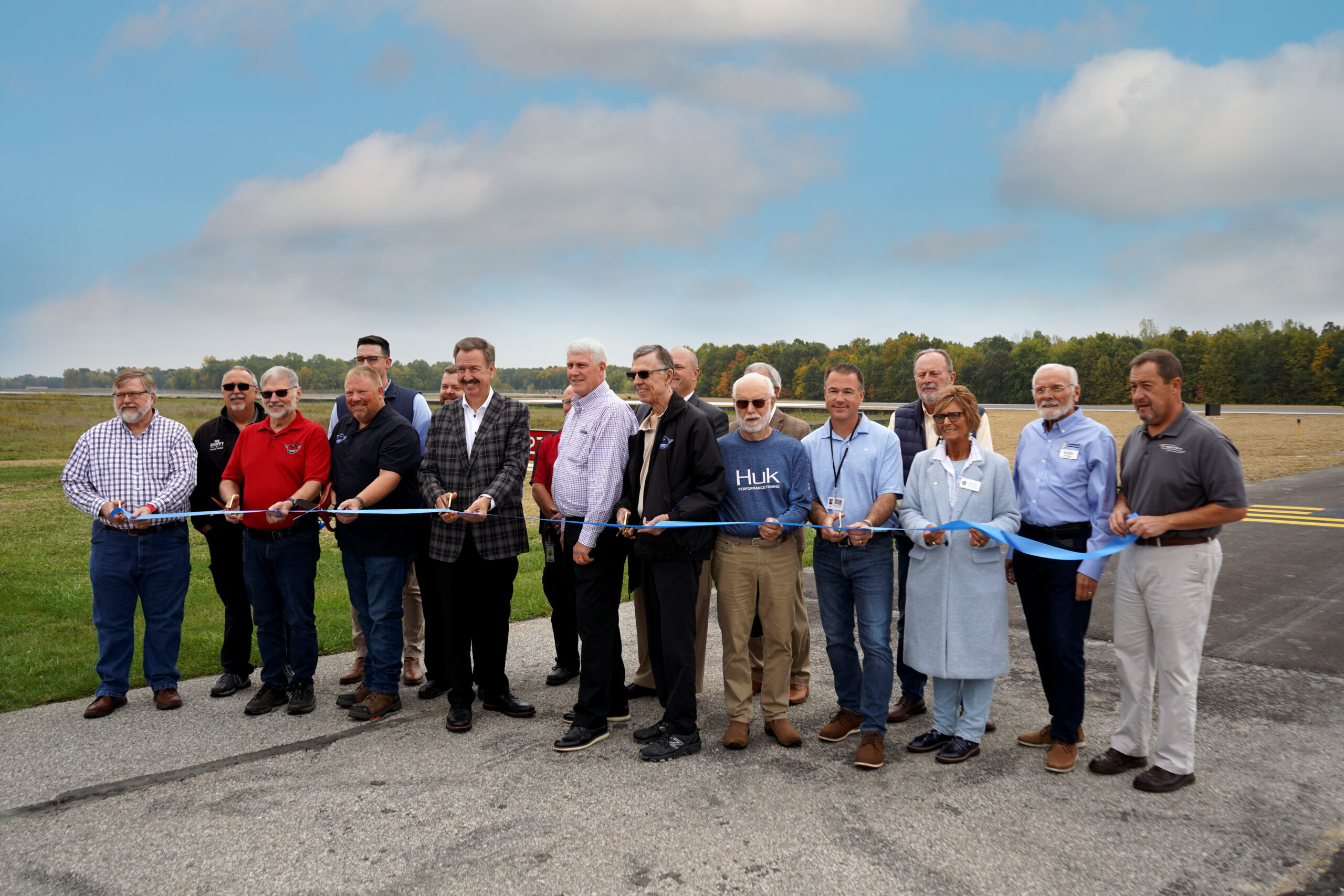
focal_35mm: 28
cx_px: 672
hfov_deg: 65.5
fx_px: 1045
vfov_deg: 46.4
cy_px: 448
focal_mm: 28
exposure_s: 1/500
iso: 160
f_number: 5.6
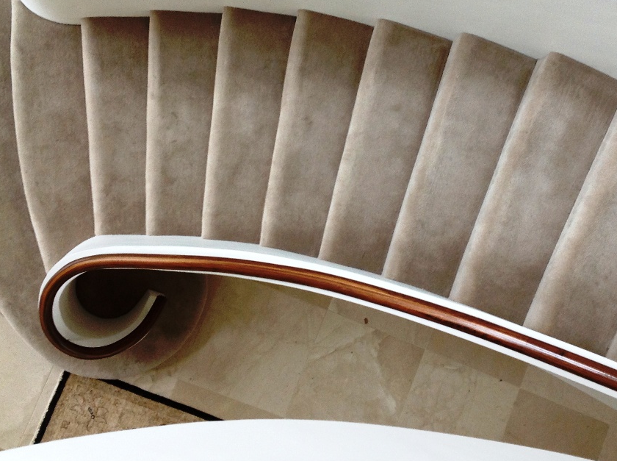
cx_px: 355
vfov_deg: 26.8
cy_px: 154
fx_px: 961
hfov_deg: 35.5
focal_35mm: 54
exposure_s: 1/17
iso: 64
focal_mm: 4.28
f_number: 2.4
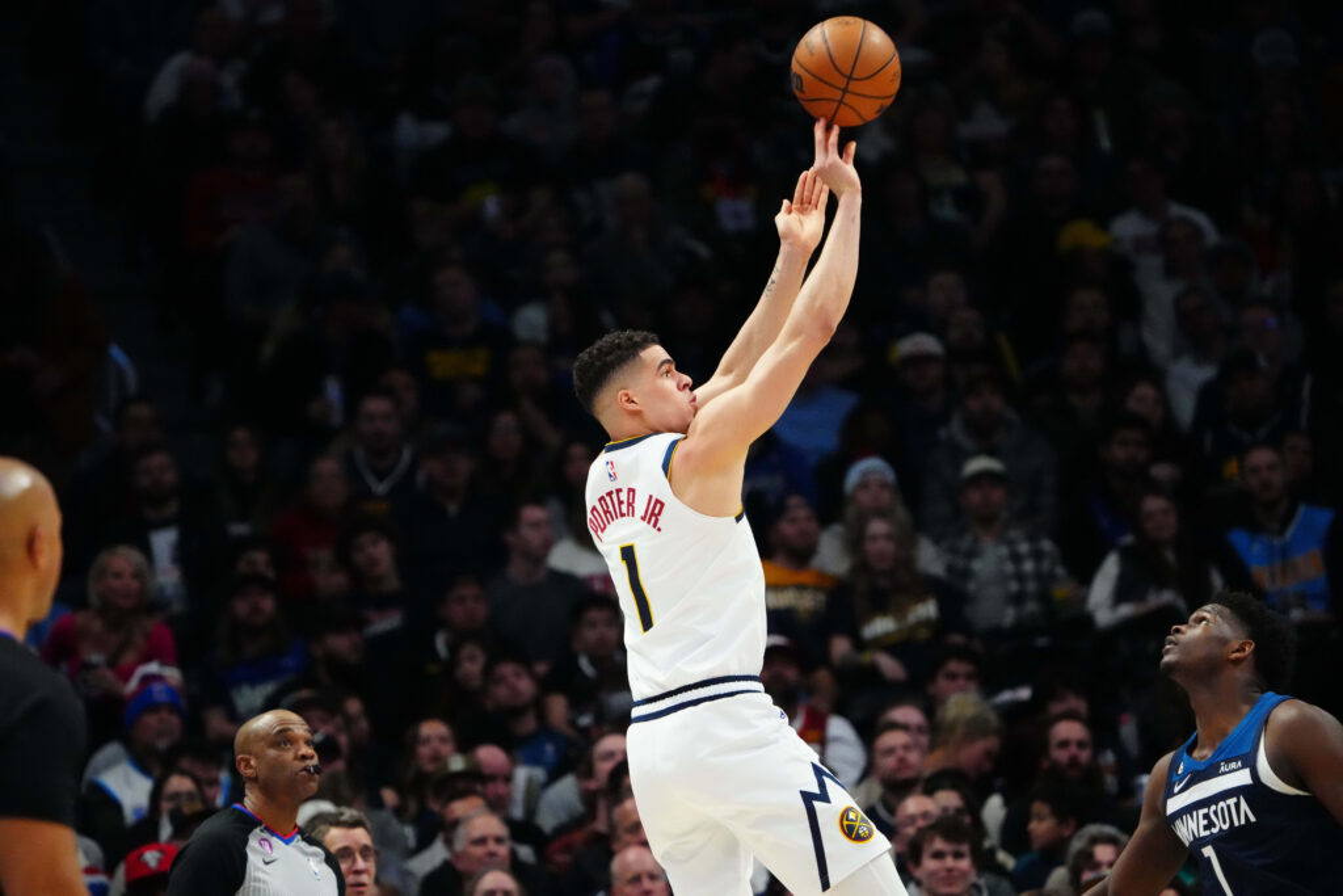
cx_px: 672
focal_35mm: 374
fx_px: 13953
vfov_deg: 3.7
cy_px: 448
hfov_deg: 5.5
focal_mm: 374
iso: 12800
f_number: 6.3
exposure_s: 1/1250
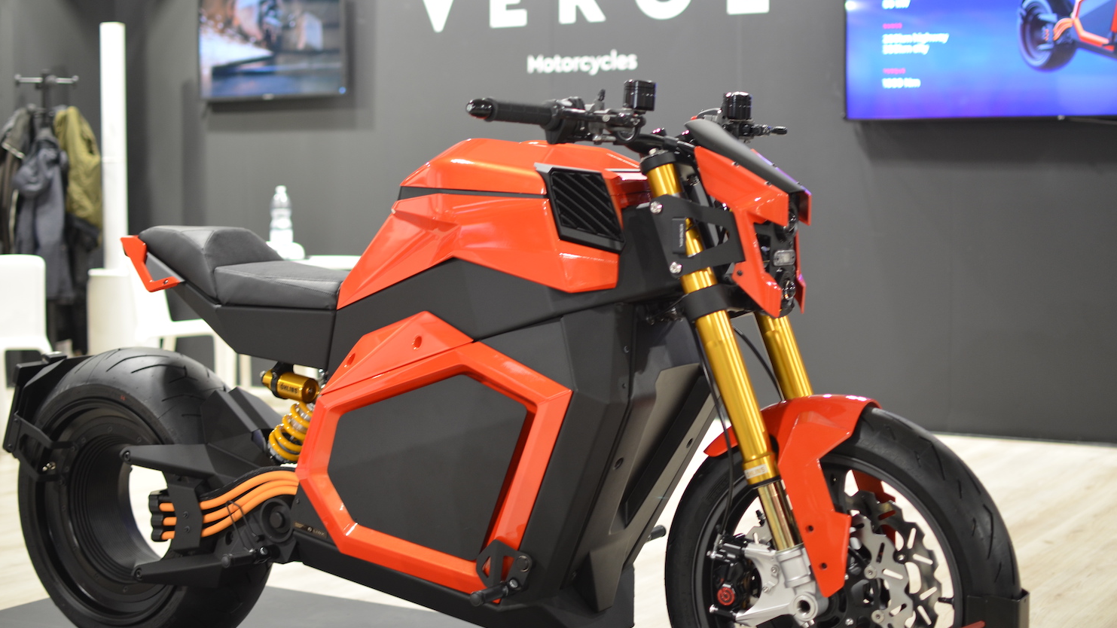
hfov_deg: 37.5
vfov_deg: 21.6
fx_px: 1645
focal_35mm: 56
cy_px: 328
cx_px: 555
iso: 320
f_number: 1.8
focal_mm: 35
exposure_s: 1/40
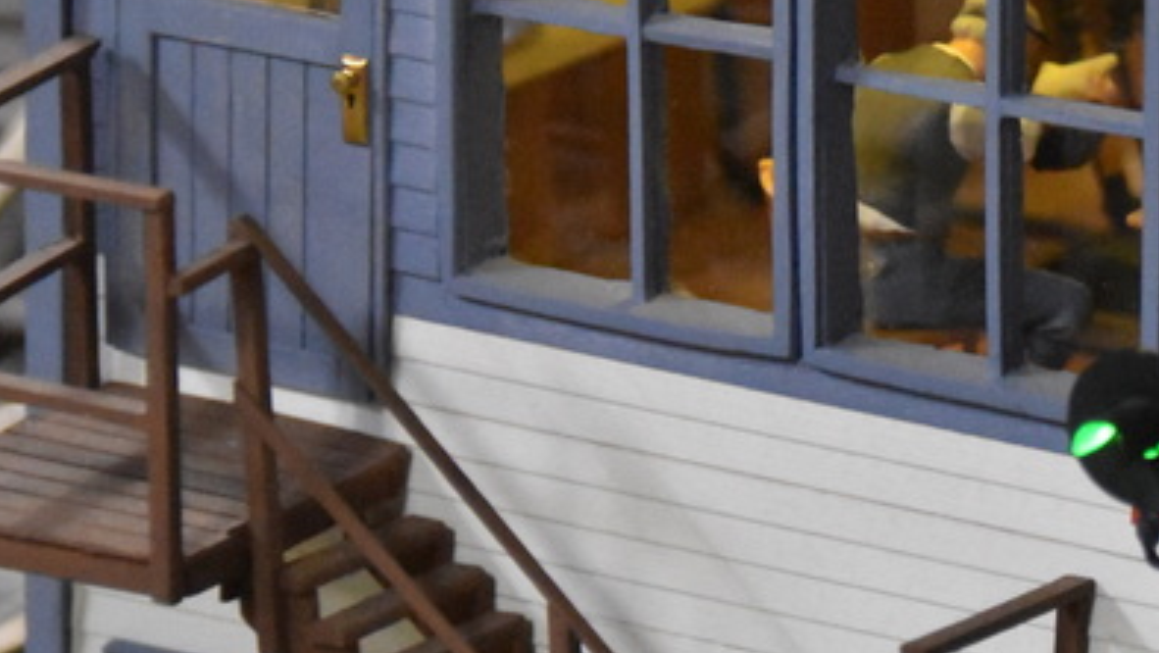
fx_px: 16145
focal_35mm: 525
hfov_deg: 4.1
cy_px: 269
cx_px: 959
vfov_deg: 2.3
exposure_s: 1/125
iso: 10000
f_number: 6
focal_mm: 155
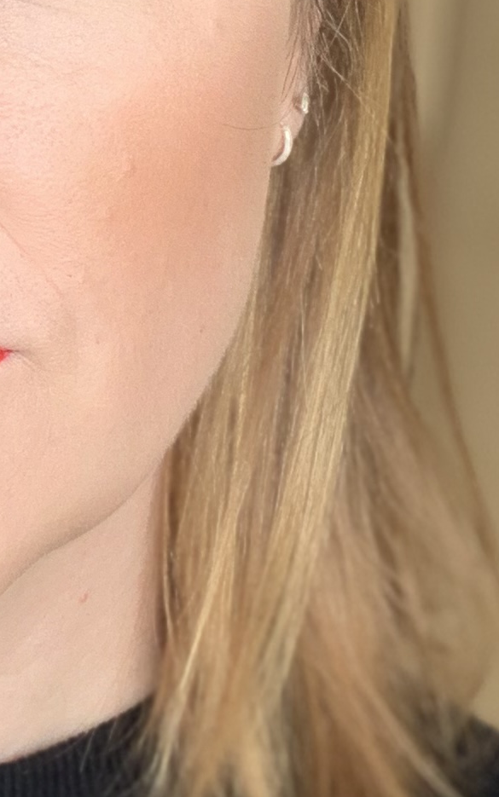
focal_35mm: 112
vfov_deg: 18.5
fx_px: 2435
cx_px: -73
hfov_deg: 11.5
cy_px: 213
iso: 50
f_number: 2.2
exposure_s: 1/121
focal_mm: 2.87
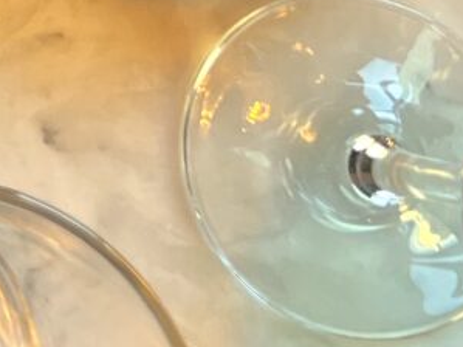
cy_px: -570
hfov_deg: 9.2
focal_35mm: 178
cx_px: -869
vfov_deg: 7.6
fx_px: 2380
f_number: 1.5
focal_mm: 5.7
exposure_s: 1/100
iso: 100
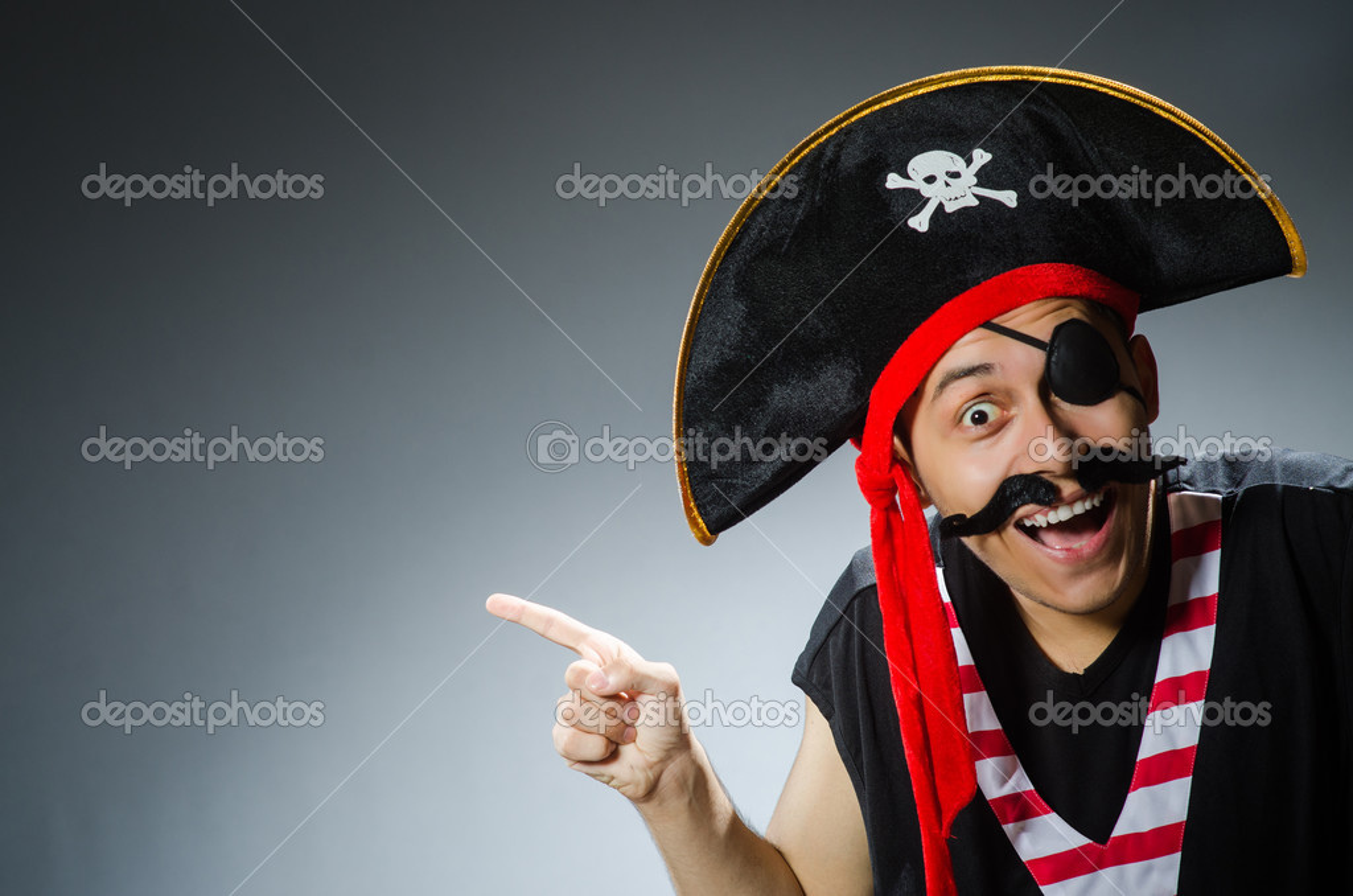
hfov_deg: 16.1
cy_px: 448
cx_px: 676
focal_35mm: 128
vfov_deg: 10.7
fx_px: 4781
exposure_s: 1/200
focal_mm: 85
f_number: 6.3
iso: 100
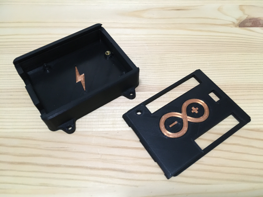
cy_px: 98
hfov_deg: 61.7
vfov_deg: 48.2
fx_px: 220
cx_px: 132
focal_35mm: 29
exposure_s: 1/15
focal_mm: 4.15
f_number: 2.2
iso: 200
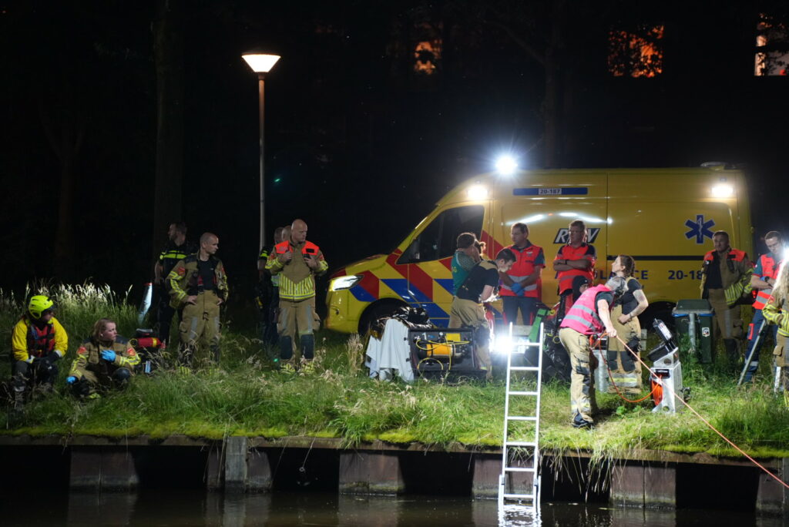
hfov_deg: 15.5
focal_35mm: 132
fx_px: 2895
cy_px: 264
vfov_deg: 10.4
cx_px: 394
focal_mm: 132
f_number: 2.8
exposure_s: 1/160
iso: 4000
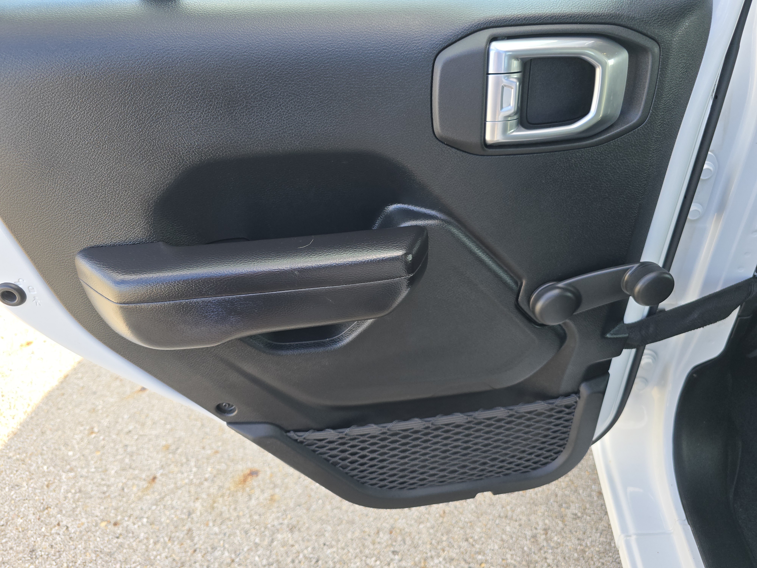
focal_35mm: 23
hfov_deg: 73.9
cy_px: 284
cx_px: 378
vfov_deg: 58.9
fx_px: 503
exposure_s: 1/180
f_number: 1.7
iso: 40
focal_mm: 6.3
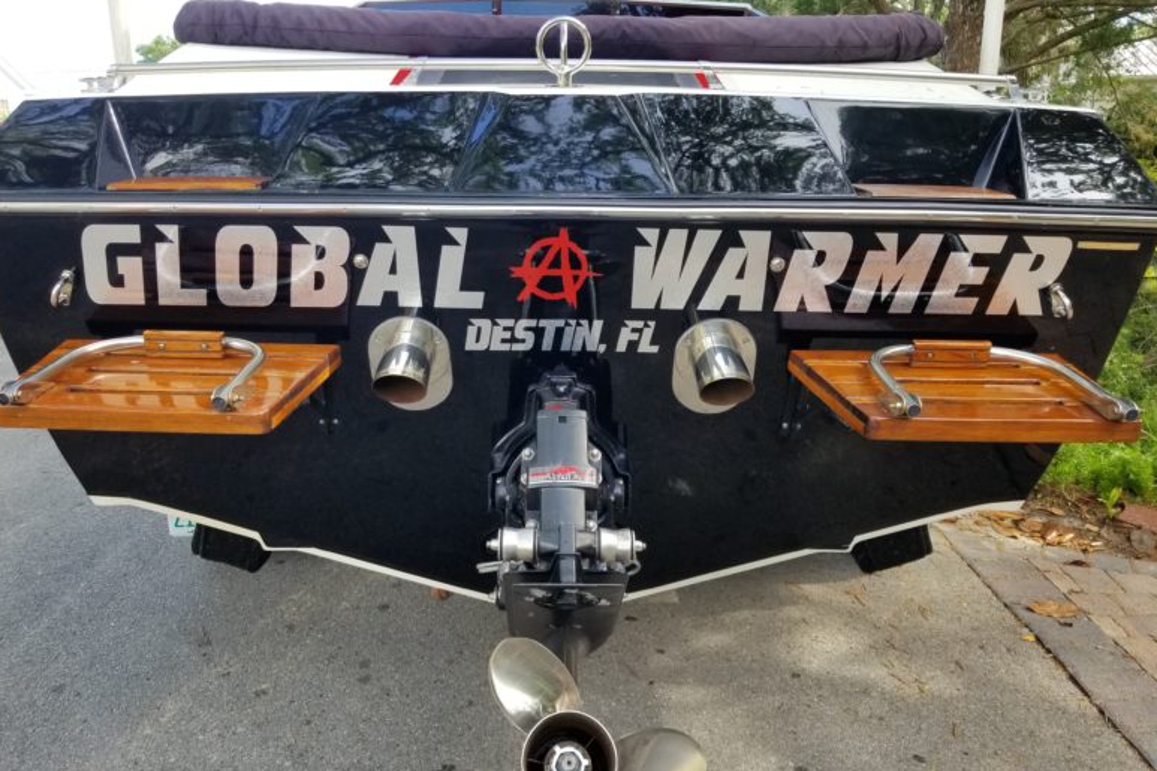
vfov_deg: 46.4
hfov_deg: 65.5
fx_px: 900
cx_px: 561
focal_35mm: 28
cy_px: 383
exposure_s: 1/185
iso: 50
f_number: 1.7
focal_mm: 4.25
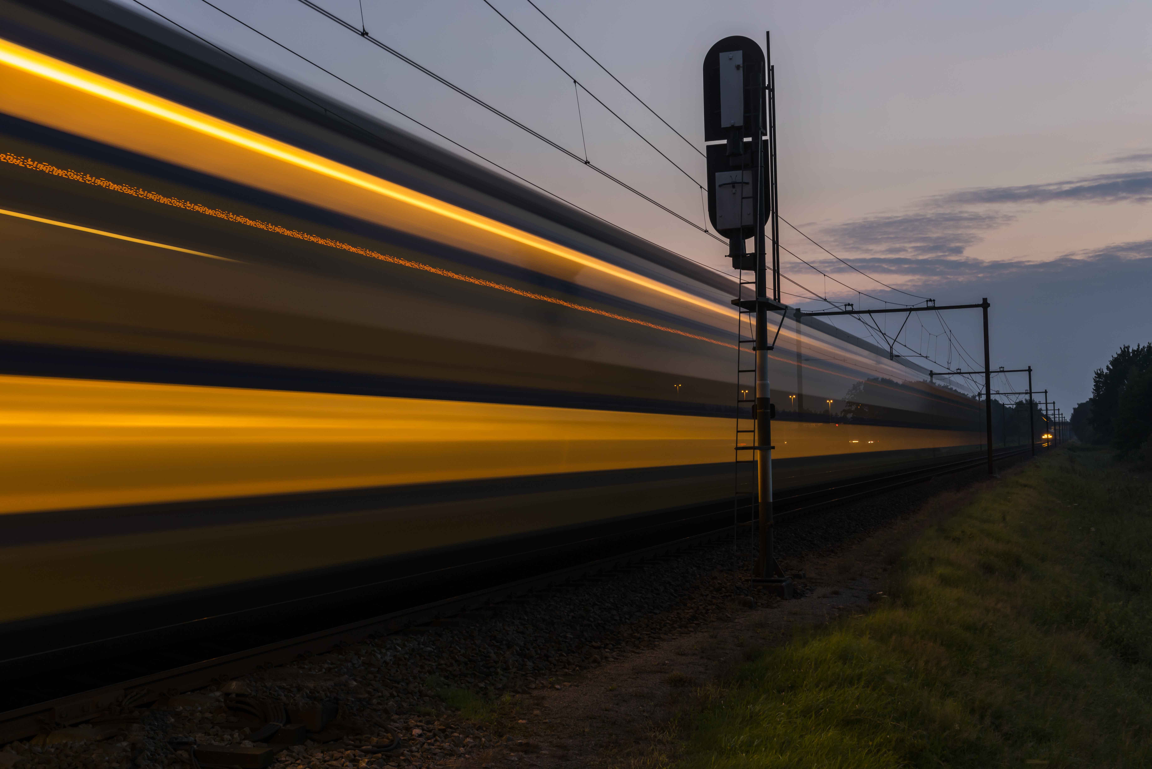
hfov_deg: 44.5
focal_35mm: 44
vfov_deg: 30.5
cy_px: 384
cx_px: 576
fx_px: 1408
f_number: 7.1
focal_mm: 44
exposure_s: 2.5
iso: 200
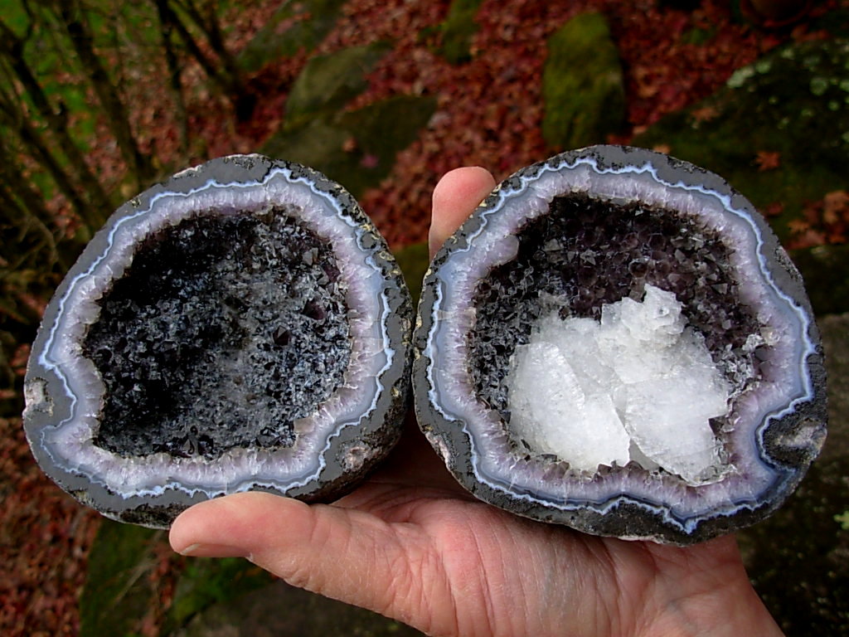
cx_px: 424
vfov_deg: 37.7
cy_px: 318
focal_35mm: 38
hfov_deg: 49.0
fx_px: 932
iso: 50
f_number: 2.9
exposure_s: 1/93.2
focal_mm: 6.3
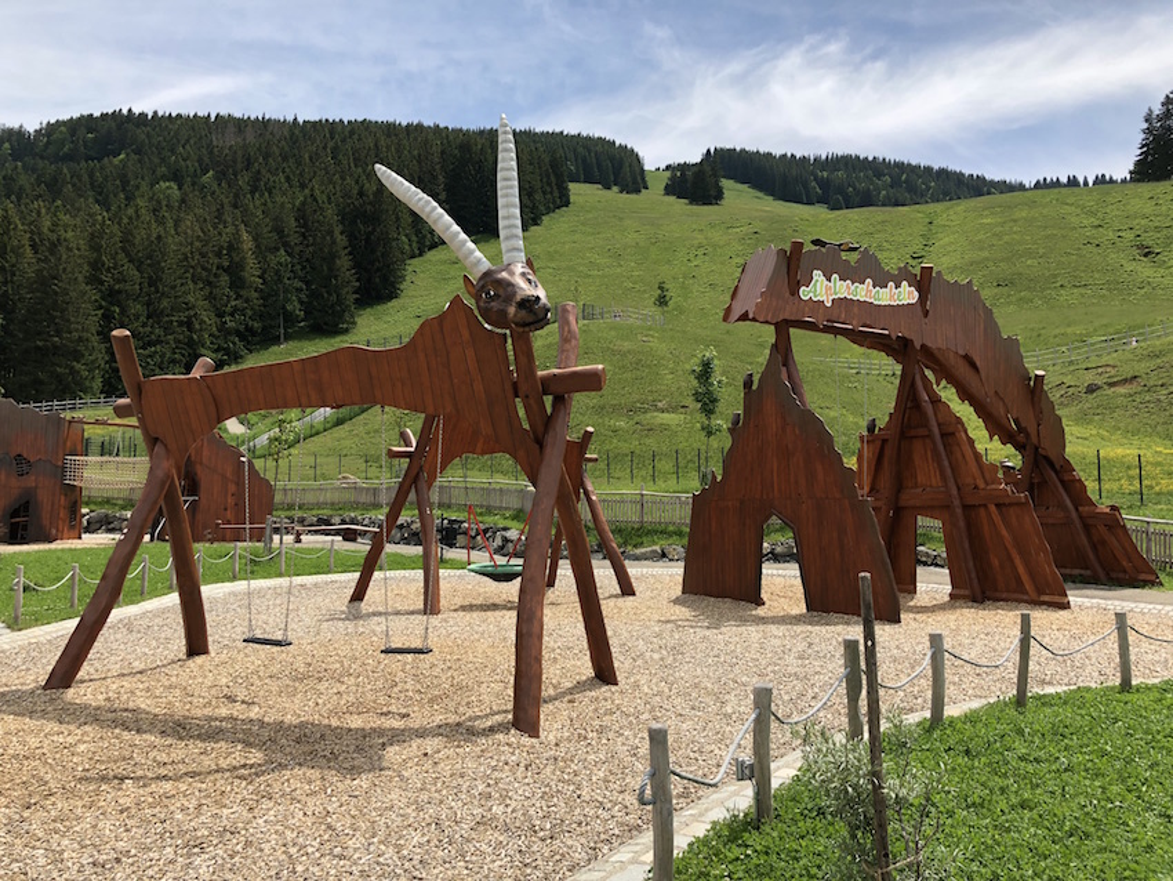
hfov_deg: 63.4
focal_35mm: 28
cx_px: 586
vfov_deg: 49.8
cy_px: 440
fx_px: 949
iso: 20
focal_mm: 3.99
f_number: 1.8
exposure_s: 1/1845
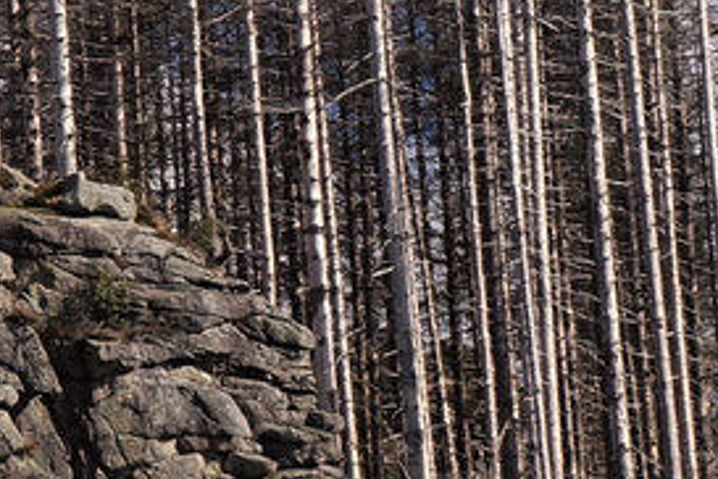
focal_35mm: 297
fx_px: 5923
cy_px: -132
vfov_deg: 4.6
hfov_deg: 6.6
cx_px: -1078
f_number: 4.5
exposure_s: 1/800
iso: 125
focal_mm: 18.21
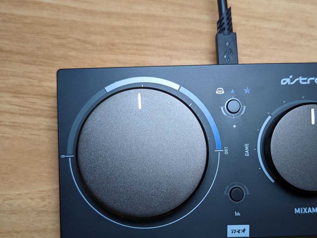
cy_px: 154
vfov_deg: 35.8
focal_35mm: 40
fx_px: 367
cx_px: 194
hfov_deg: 46.4
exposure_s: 1/97.9
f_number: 1.85
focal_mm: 6.81
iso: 83
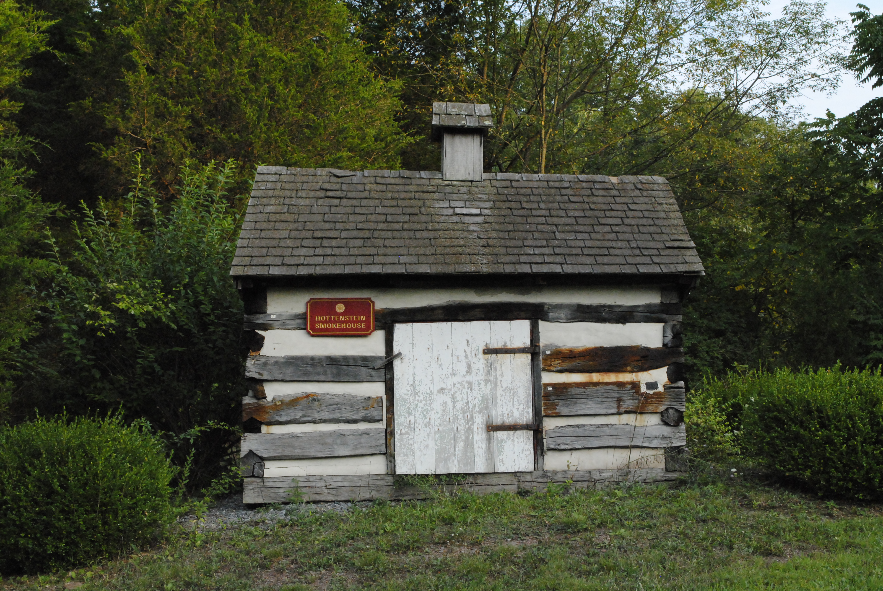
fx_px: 1473
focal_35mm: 60
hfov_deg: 33.4
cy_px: 296
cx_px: 442
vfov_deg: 22.7
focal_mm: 40
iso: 1600
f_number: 11
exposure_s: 1/400
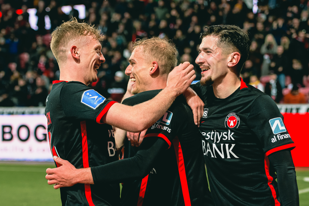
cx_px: 154
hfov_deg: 19.5
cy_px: 103
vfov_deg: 13.0
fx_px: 901
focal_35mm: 105
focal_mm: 70
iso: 1250
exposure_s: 1/1000
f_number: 3.2
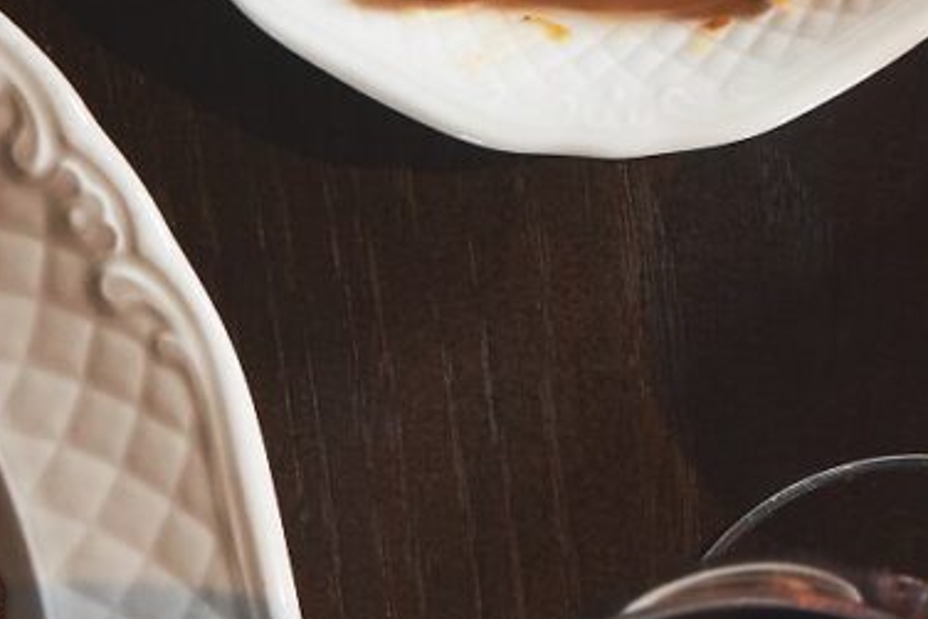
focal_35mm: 245
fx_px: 6318
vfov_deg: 5.5
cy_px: -514
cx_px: 1232
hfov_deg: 8.3
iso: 800
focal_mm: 36
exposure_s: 1/20
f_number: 7.1
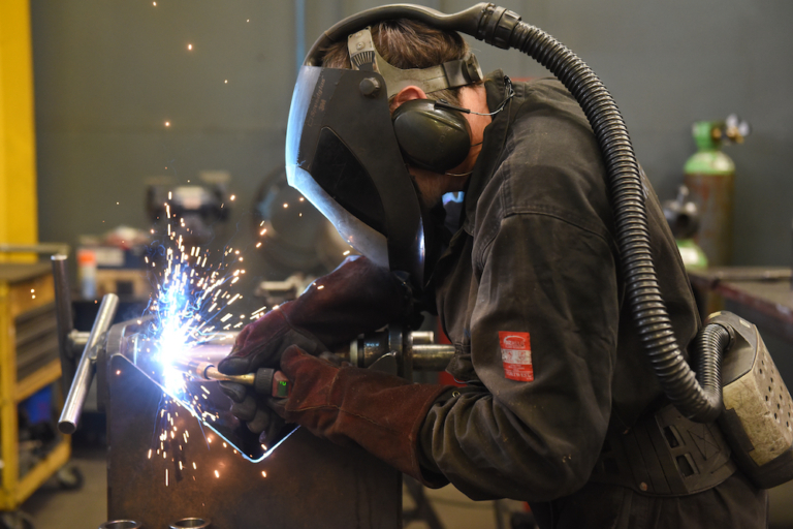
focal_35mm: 56
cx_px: 396
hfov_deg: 35.6
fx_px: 1233
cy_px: 264
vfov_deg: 24.2
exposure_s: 1/320
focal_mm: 56
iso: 2500
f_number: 3.5
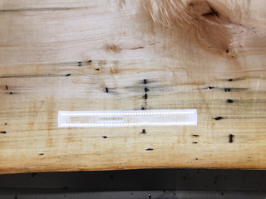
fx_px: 223
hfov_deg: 61.7
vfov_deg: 48.2
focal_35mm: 29
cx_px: 133
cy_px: 100
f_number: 2.2
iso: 32
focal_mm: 4.15
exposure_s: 1/30
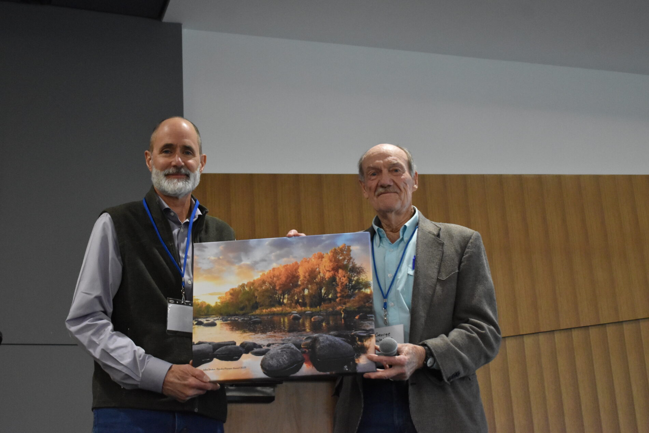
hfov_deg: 33.4
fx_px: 1082
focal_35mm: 60
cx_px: 324
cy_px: 216
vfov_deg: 22.6
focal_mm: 40
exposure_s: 1/125
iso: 3200
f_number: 5
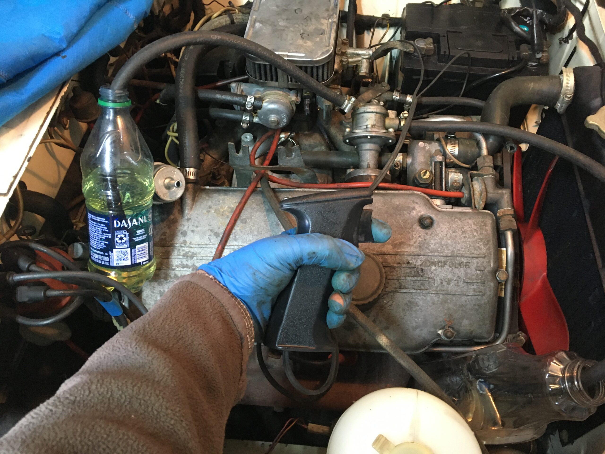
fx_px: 507
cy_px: 227
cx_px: 302
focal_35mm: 29
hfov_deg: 61.7
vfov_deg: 48.2
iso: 200
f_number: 2.2
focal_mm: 4.15
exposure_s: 1/24
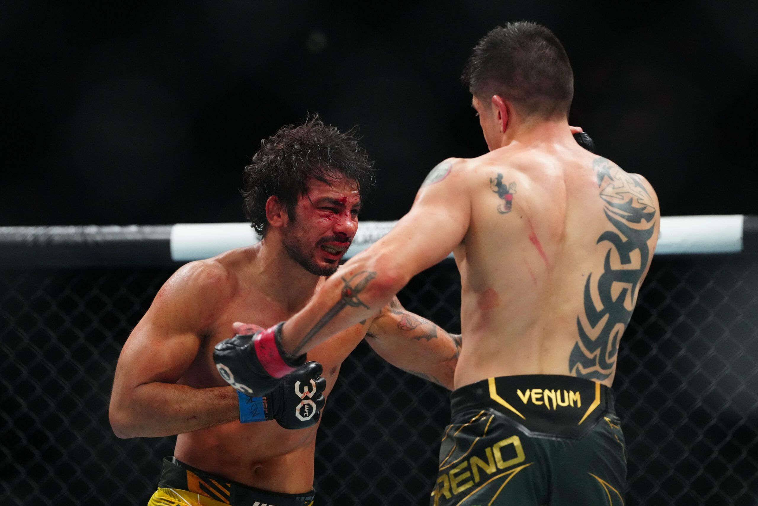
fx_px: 3579
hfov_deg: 12.1
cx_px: 379
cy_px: 253
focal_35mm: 170
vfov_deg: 8.1
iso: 8000
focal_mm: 170
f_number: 4
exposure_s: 1/1600
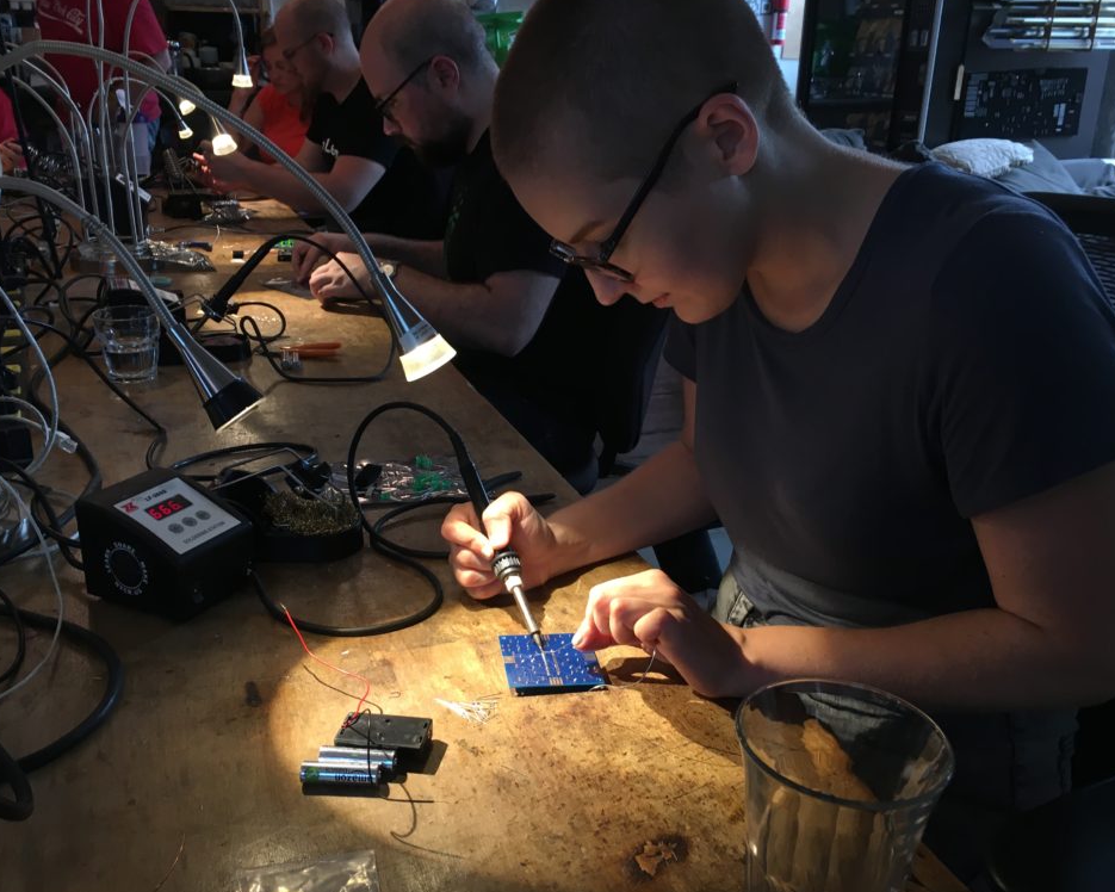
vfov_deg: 47.1
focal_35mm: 31
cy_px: 442
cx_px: 557
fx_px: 1023
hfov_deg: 57.2
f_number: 2.2
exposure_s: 1/30
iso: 50
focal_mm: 4.15
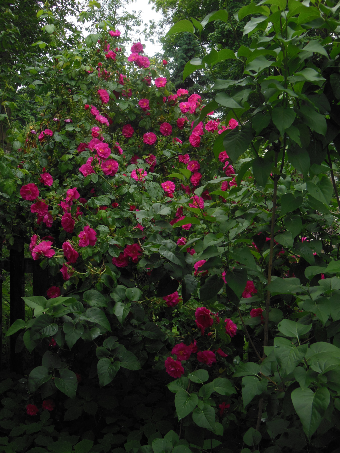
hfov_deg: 36.8
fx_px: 511
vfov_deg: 47.9
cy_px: 226
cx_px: 170
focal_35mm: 39
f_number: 4.1
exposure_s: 1/320
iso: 125
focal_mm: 6.9
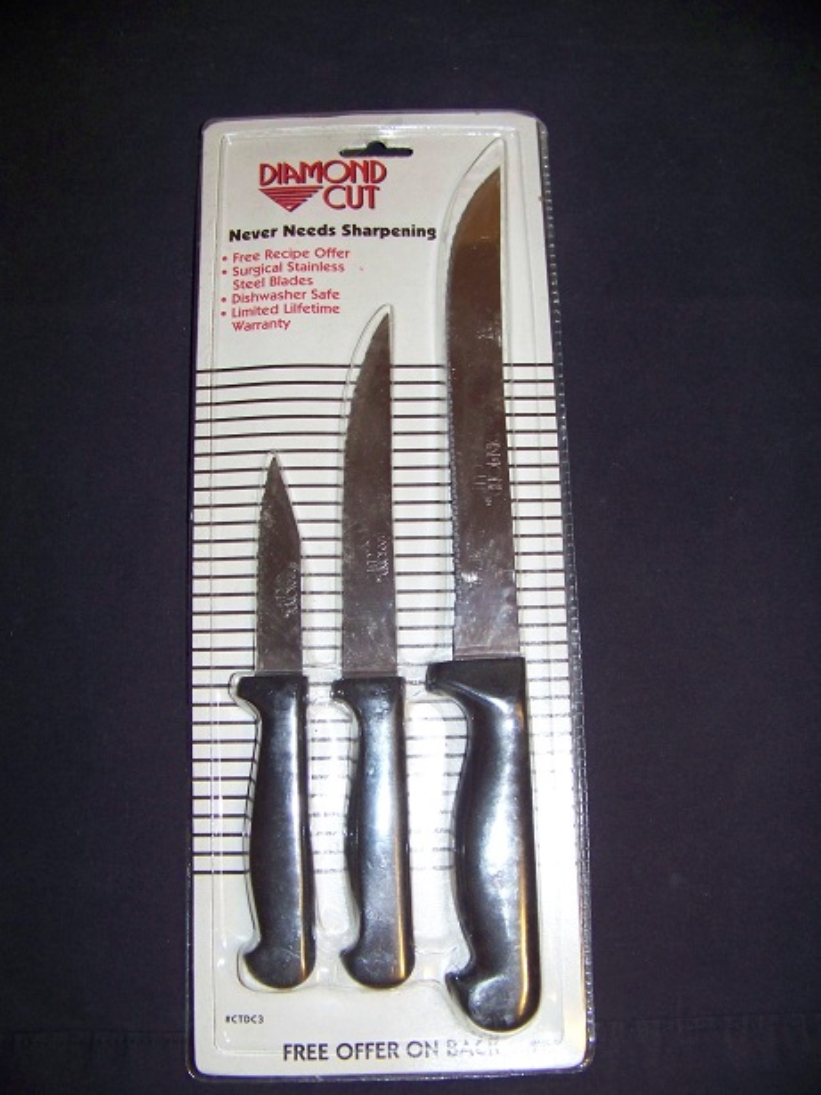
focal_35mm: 36
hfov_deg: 39.6
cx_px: 410
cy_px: 548
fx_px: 1139
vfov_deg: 51.4
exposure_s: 1/30
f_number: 2.8
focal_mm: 5.85
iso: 200
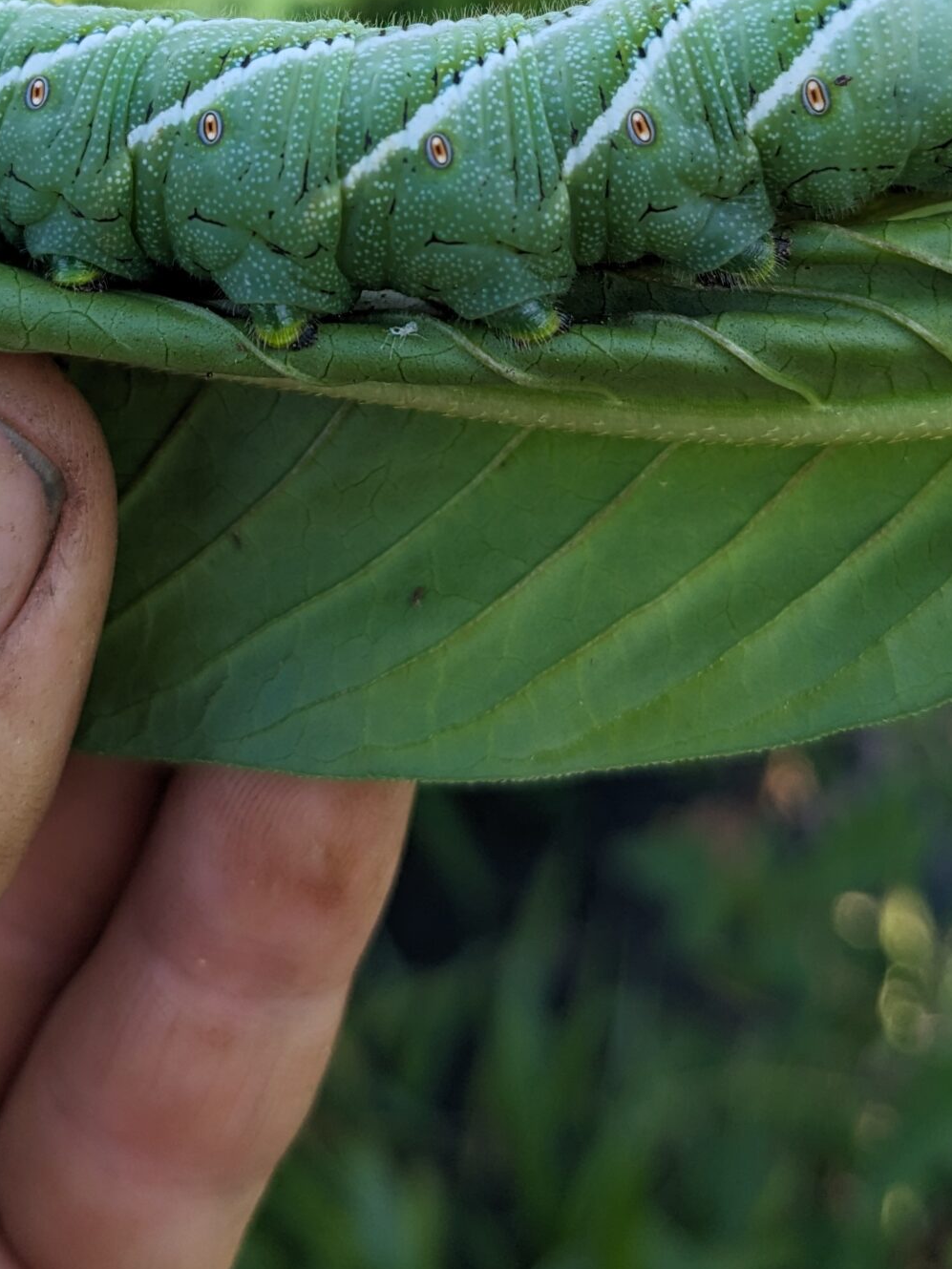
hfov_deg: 28.0
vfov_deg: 35.2
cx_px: 377
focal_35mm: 52
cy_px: 190
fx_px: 1906
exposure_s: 1/1462
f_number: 1.73
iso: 55
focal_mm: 4.38
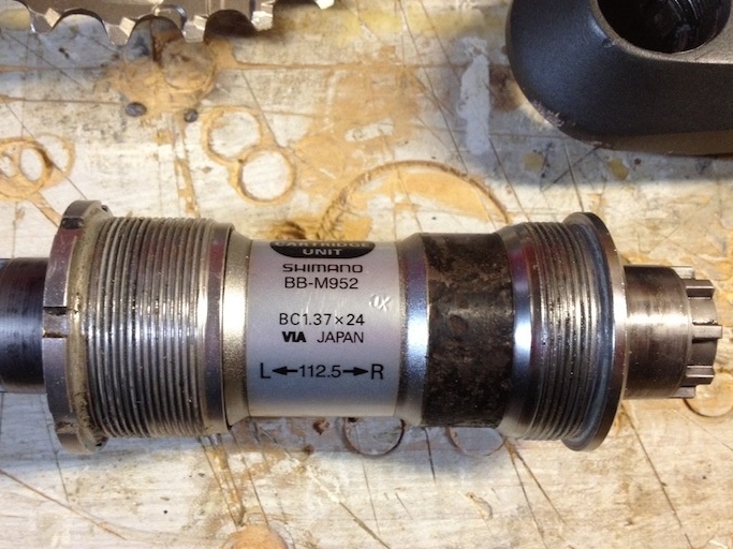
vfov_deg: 35.1
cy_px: 307
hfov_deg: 45.7
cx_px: 329
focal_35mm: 41
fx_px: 868
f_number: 2.4
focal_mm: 4.28
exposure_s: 1/20
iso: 160
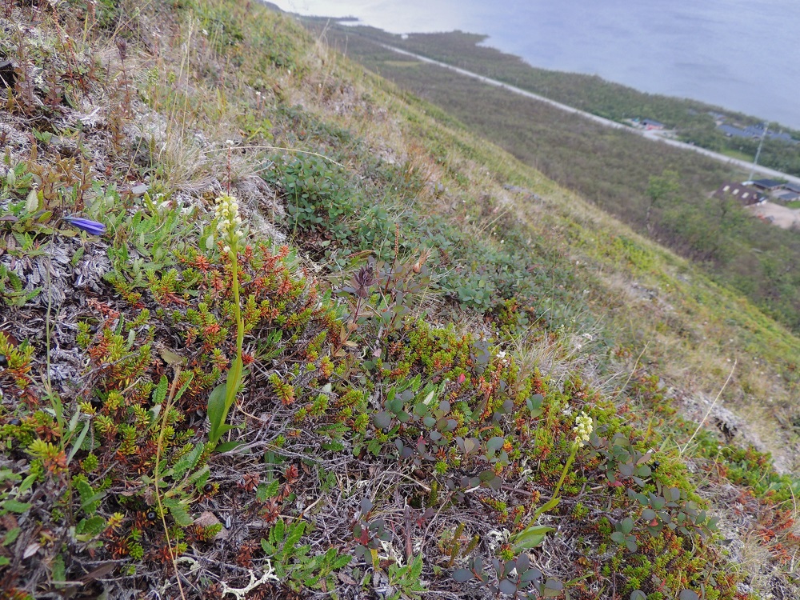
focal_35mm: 24
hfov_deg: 71.6
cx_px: 400
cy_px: 300
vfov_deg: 56.8
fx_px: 555
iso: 100
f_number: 3
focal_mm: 4.3
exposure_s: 1/60
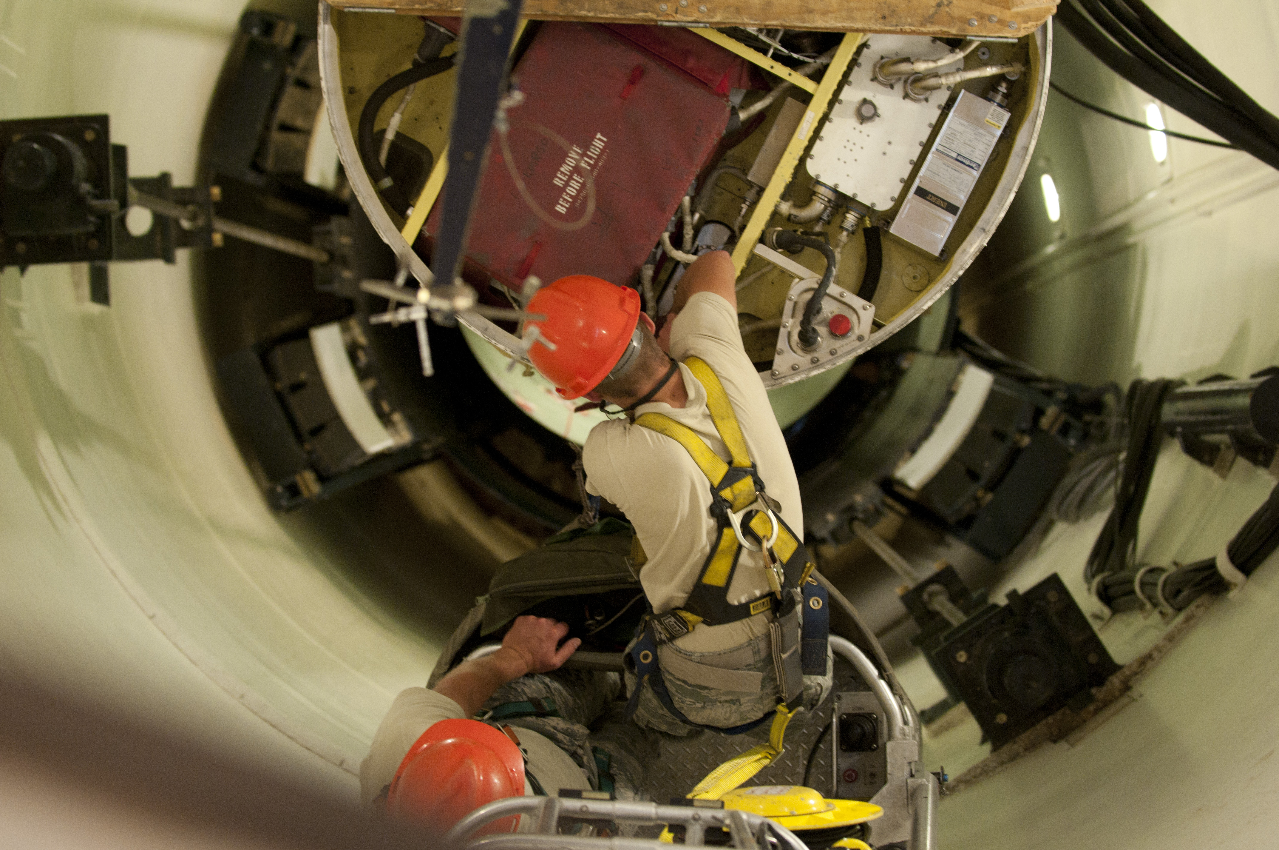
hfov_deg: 19.5
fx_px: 3726
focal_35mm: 105
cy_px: 425
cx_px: 640
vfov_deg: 13.0
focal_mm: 70
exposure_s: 1/15
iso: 1000
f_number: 3.5
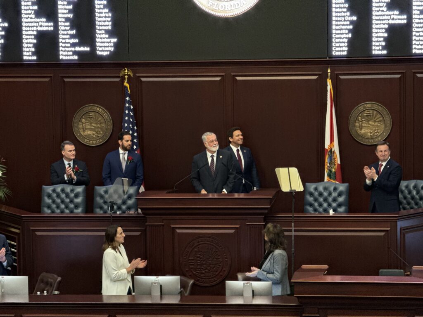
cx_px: 212
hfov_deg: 16.4
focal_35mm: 120
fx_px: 1466
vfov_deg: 12.3
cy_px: 158
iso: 1250
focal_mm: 15.66
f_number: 2.8
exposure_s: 1/40
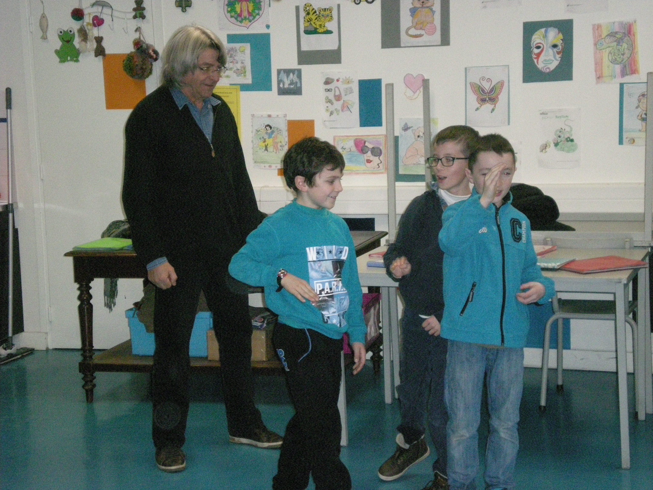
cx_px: 326
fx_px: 1396
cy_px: 245
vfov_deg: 19.9
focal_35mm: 74
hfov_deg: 26.3
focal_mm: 12.3
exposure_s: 1/120
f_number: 4.6
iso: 800
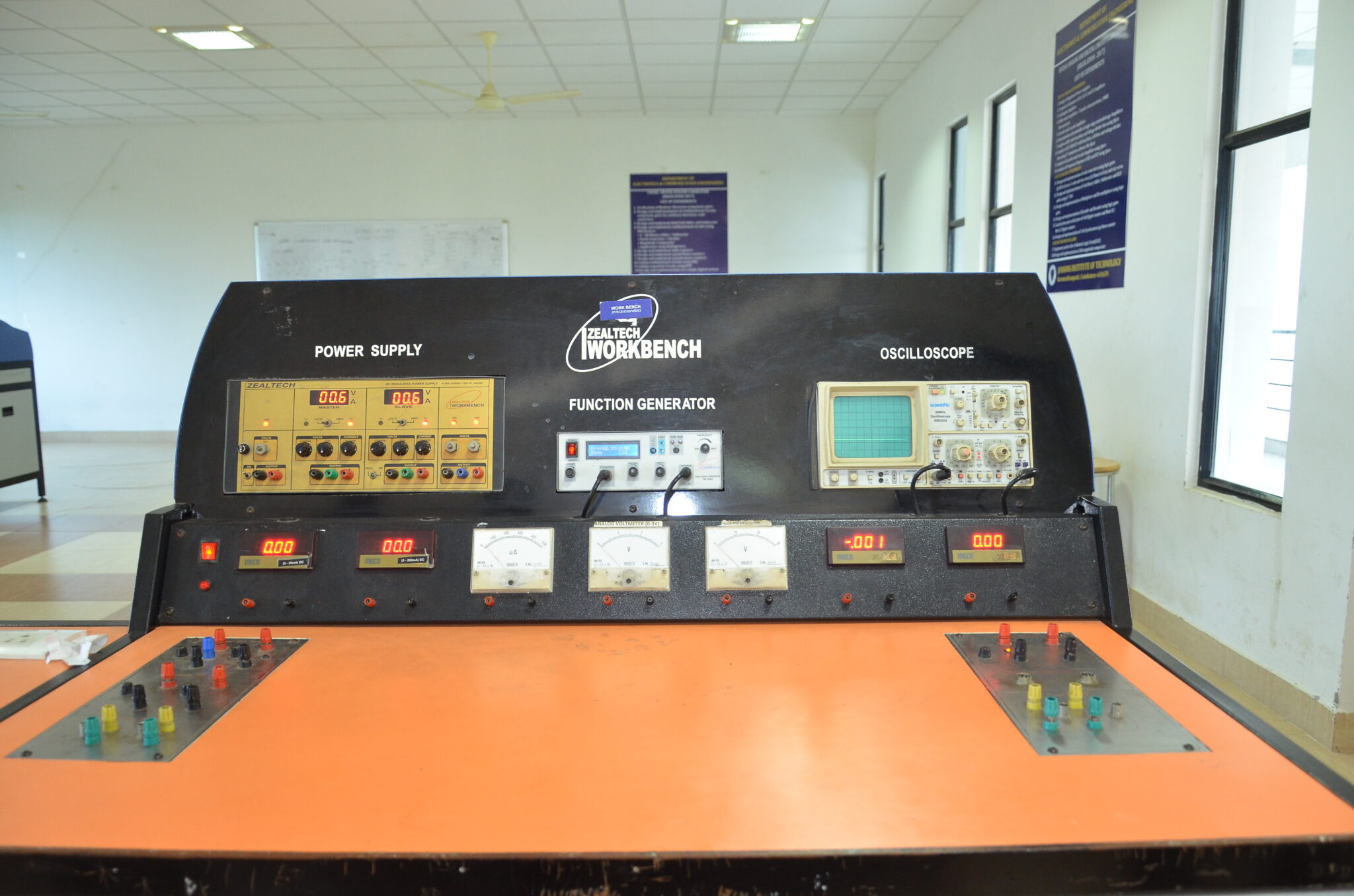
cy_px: 448
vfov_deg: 47.7
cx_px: 677
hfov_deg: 67.5
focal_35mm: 27
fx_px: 1013
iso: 1250
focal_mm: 18
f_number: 3.5
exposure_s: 1/60
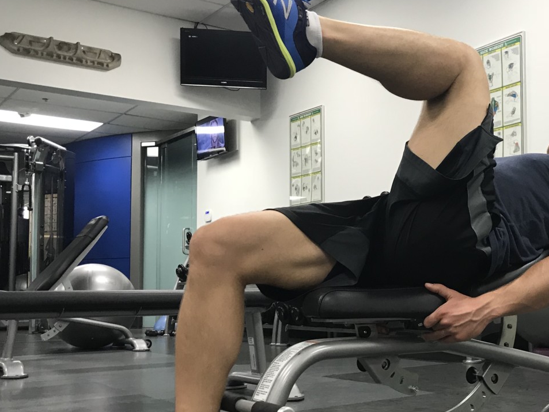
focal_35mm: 47
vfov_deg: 30.8
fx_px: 746
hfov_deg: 39.3
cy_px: 236
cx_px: 412
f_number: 1.8
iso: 40
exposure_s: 1/20
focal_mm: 3.99
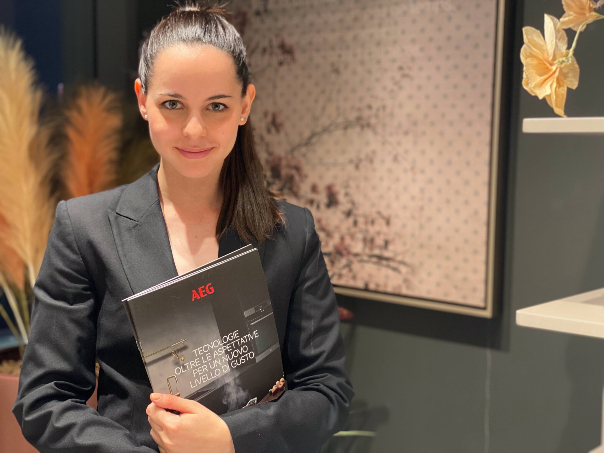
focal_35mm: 52
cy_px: 226
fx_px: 907
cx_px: 302
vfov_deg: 28.0
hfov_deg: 36.8
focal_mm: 6
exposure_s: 1/50
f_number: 2
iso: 160
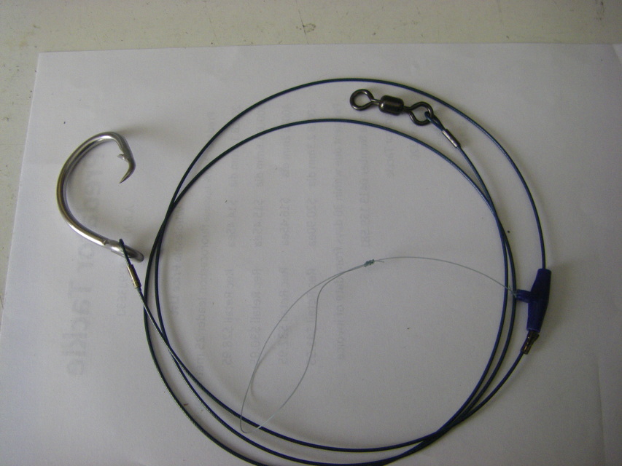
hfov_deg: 49.0
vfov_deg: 37.7
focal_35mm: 38
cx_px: 311
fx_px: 683
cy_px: 233
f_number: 3.5
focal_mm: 6.3
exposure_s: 1/50
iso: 320
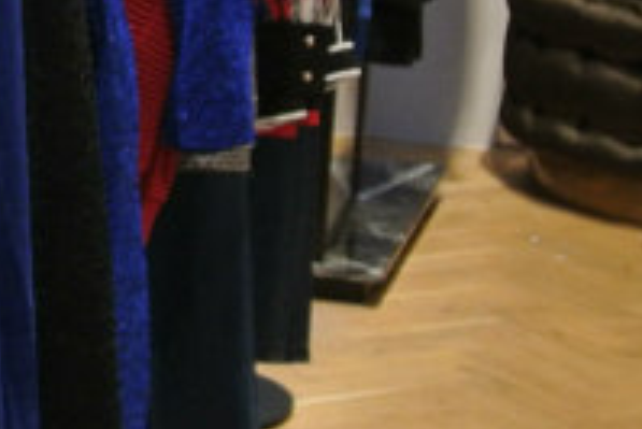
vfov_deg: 8.5
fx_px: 2891
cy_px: 150
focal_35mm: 162
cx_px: -513
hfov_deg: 11.7
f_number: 3.5
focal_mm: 11.4
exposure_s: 1/80
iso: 400
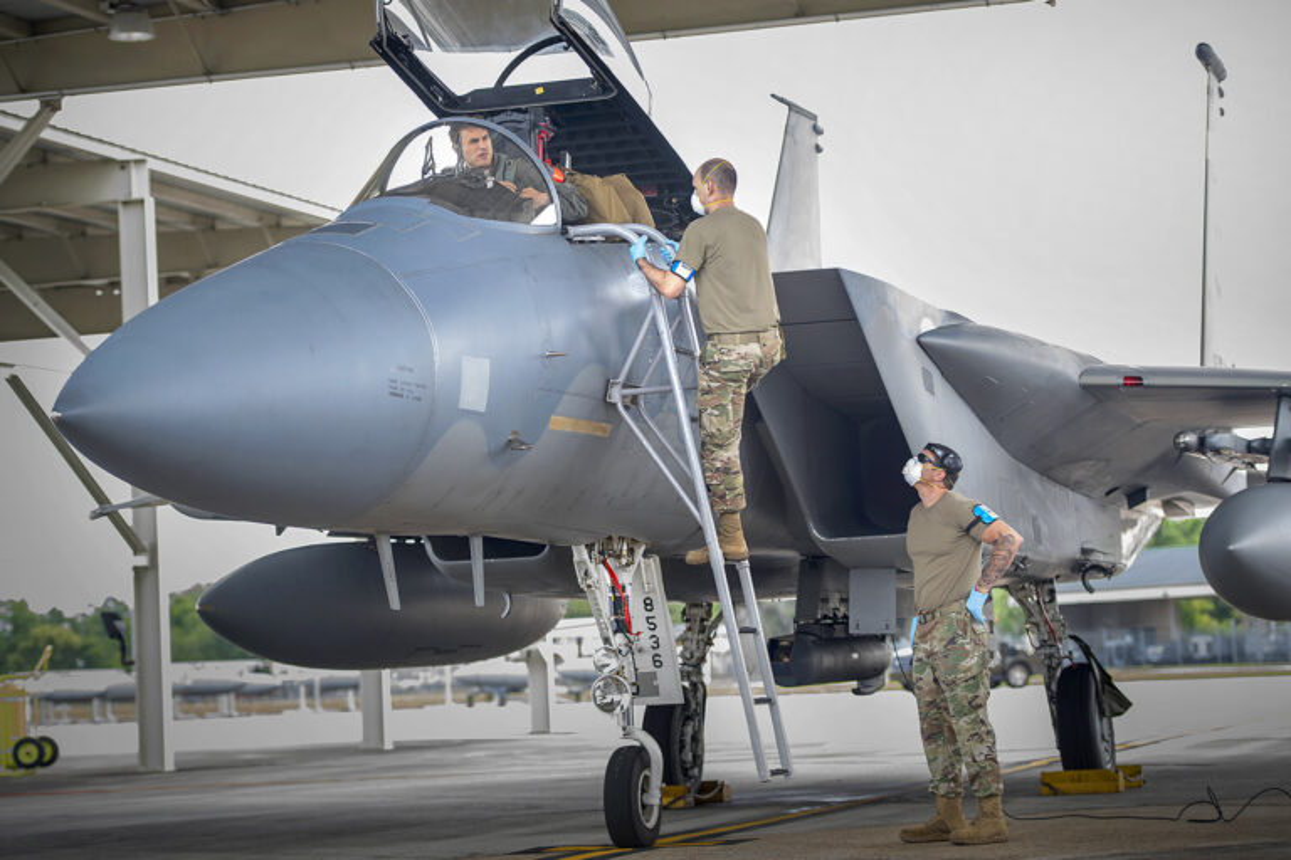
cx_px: 646
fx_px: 3299
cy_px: 430
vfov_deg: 14.9
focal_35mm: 92
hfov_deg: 22.1
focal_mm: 92
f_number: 2.8
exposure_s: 1/60
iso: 100
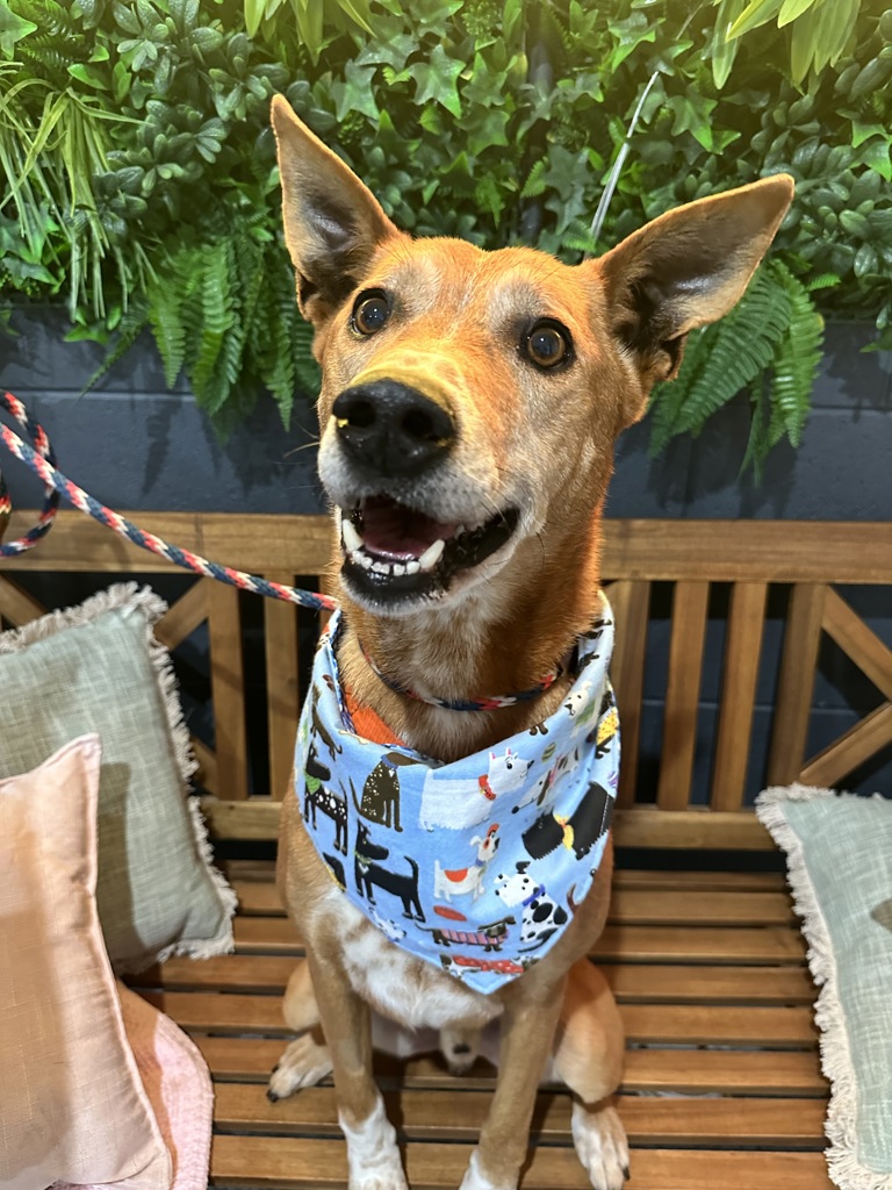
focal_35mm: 24
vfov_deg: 71.6
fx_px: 825
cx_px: 446
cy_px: 595
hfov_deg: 56.8
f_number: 1.78
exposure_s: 1/50
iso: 640
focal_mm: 6.86
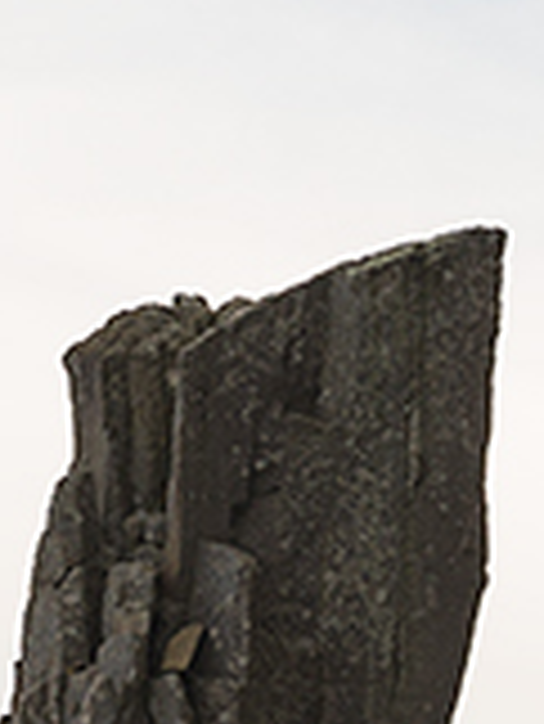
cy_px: 1345
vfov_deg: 6.5
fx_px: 6173
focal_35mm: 295
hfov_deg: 5.0
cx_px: 713
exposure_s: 1/250
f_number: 7.1
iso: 200
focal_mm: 55
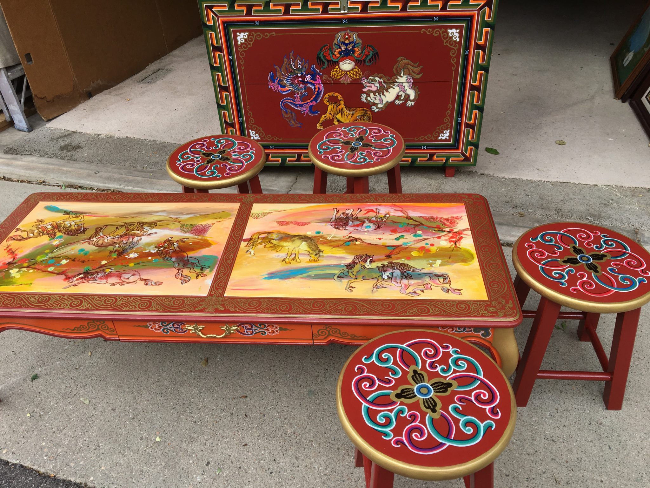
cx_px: 325
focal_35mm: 29
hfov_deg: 61.7
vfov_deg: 48.2
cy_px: 244
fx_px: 545
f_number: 2.2
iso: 25
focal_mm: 4.15
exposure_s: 1/285
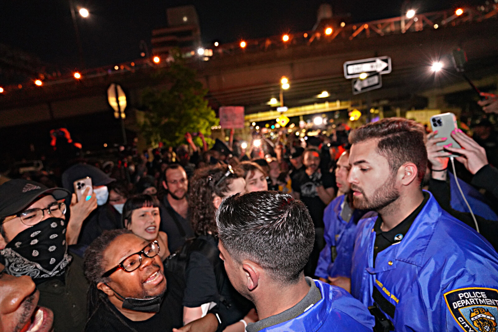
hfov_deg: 93.3
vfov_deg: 70.5
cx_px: 249
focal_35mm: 17
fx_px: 235
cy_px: 166
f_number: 2.8
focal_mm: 17
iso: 6400
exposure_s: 1/60
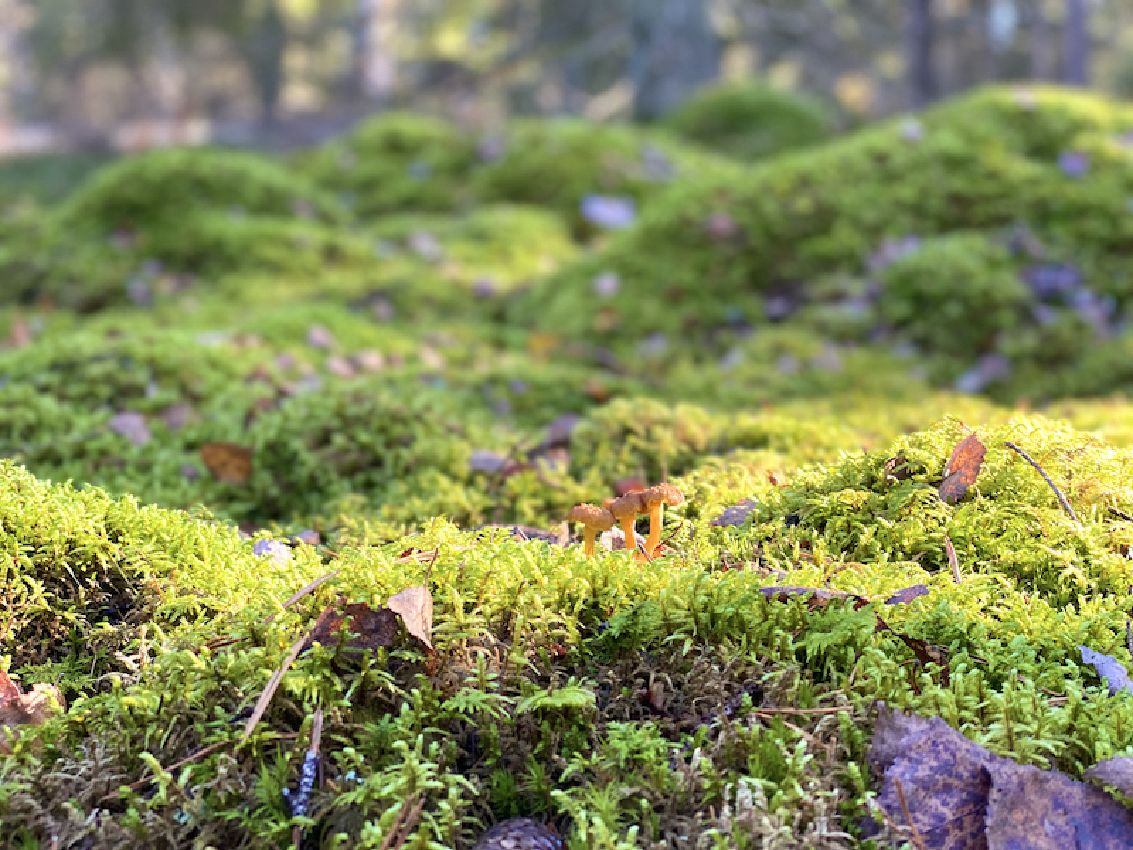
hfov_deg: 36.8
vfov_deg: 28.0
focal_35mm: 52
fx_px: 1702
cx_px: 566
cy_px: 425
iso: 100
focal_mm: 6
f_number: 2
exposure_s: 1/122
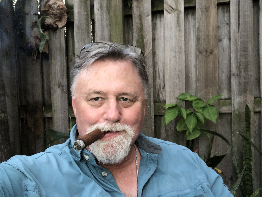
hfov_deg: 56.8
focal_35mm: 32
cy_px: 98
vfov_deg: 44.2
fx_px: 242
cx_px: 131
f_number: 2.2
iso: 125
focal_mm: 2.87
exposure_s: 1/24
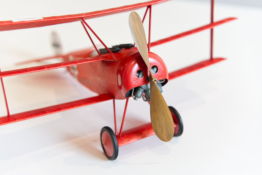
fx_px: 400
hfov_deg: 36.2
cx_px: 131
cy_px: 88
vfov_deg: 24.6
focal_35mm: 55
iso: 320
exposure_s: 1/60
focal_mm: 55
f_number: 3.5
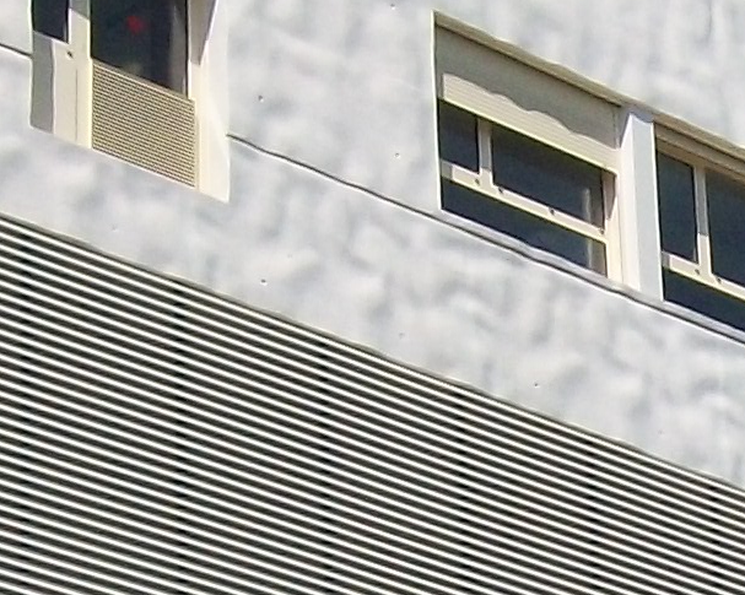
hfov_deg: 10.1
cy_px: 1066
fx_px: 4165
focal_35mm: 189
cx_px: 803
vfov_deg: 7.9
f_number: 4.8
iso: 80
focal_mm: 6
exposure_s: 1/800
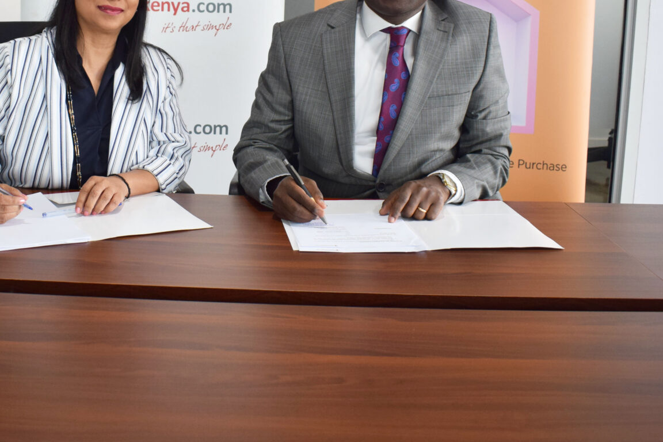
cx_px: 193
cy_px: 75
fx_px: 884
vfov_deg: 27.4
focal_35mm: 48
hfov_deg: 40.3
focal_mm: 18
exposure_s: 1/60
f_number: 4
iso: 450
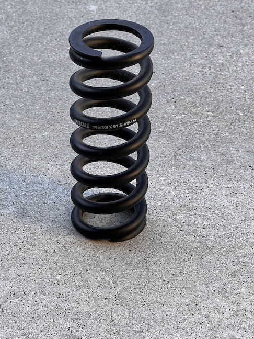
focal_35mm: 95
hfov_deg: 15.6
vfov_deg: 20.6
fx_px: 929
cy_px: 138
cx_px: 113
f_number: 2.8
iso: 40
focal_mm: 9
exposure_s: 1/99
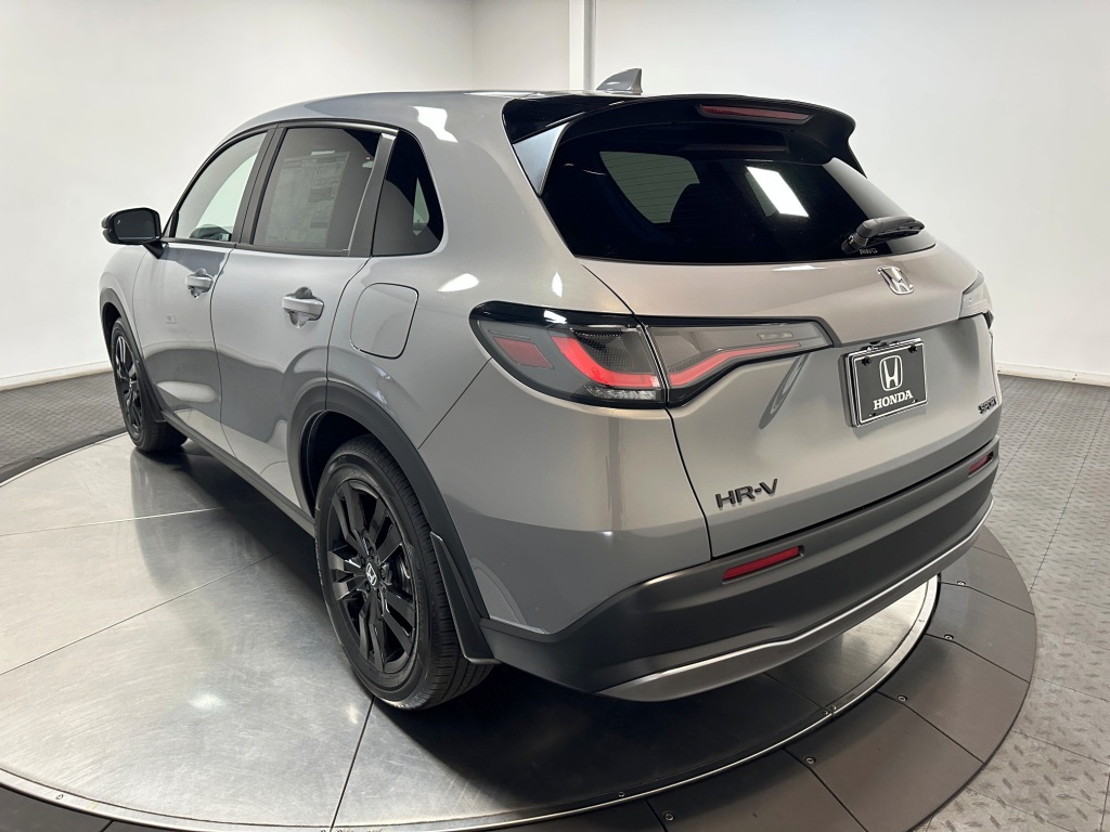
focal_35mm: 24
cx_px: 555
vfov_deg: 56.8
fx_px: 770
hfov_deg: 71.6
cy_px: 416
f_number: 1.78
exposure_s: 1/60
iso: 400
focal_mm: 6.86
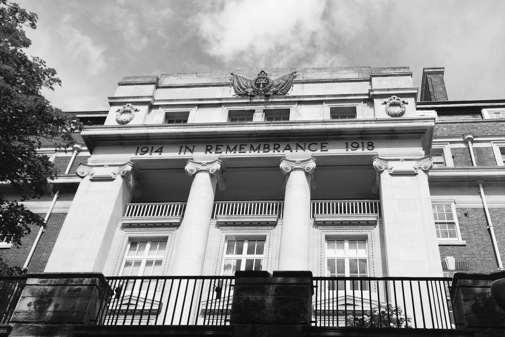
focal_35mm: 39
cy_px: 139
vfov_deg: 34.1
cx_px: 287
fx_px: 547
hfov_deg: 49.4
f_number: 2.2
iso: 32
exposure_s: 1/3425
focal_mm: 4.15
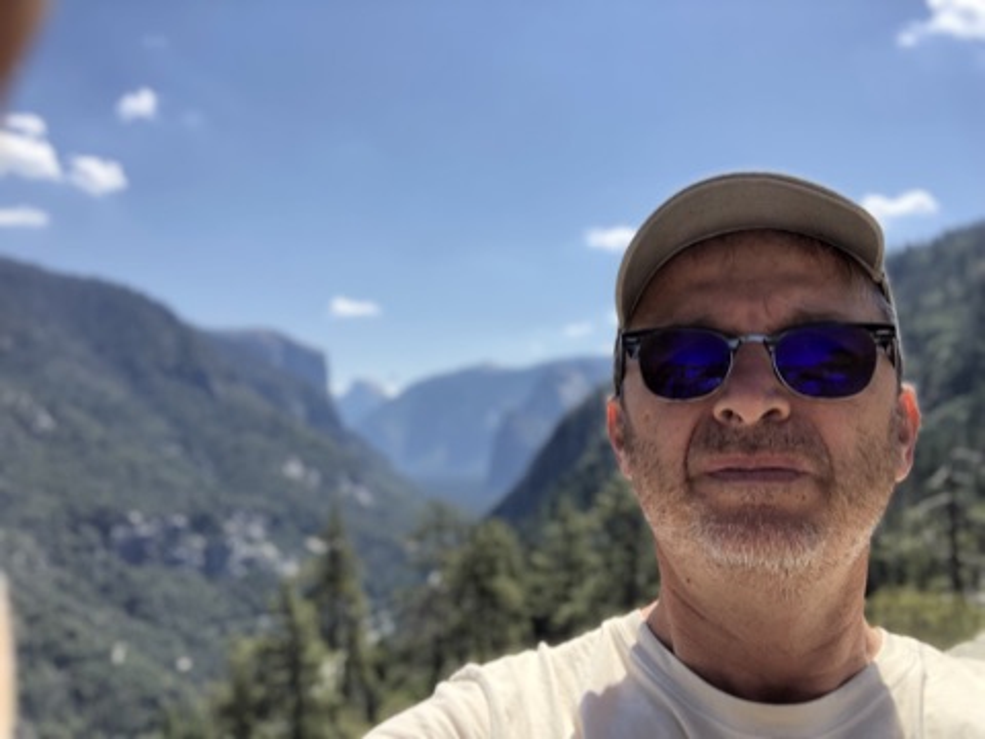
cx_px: 492
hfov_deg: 56.8
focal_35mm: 32
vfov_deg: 44.2
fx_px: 911
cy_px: 370
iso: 20
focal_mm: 2.87
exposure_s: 1/391
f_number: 2.2
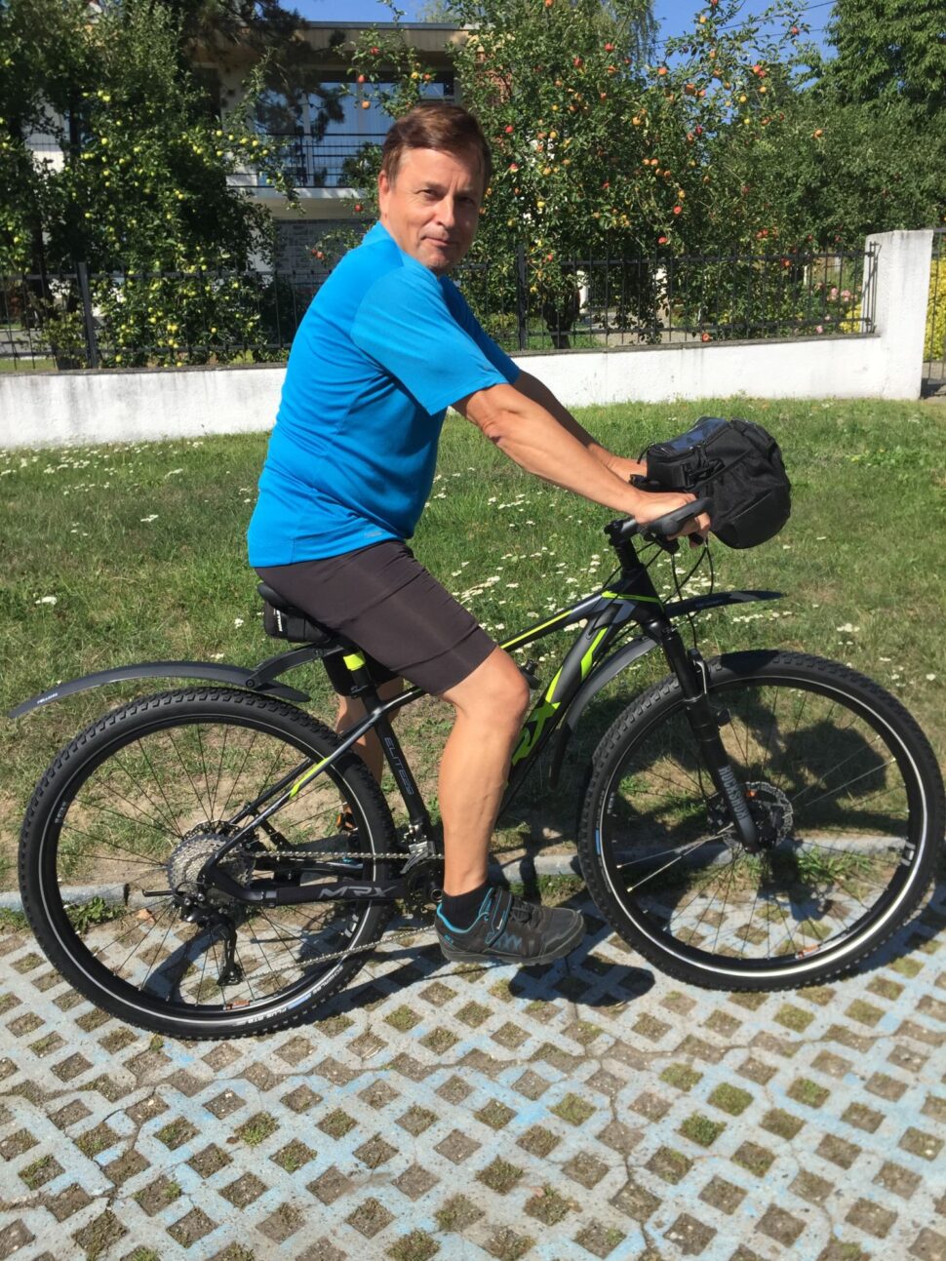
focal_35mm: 29
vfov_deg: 61.7
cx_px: 473
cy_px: 630
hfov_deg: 48.2
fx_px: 1057
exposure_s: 1/1721
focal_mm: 4.15
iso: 32
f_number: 2.2
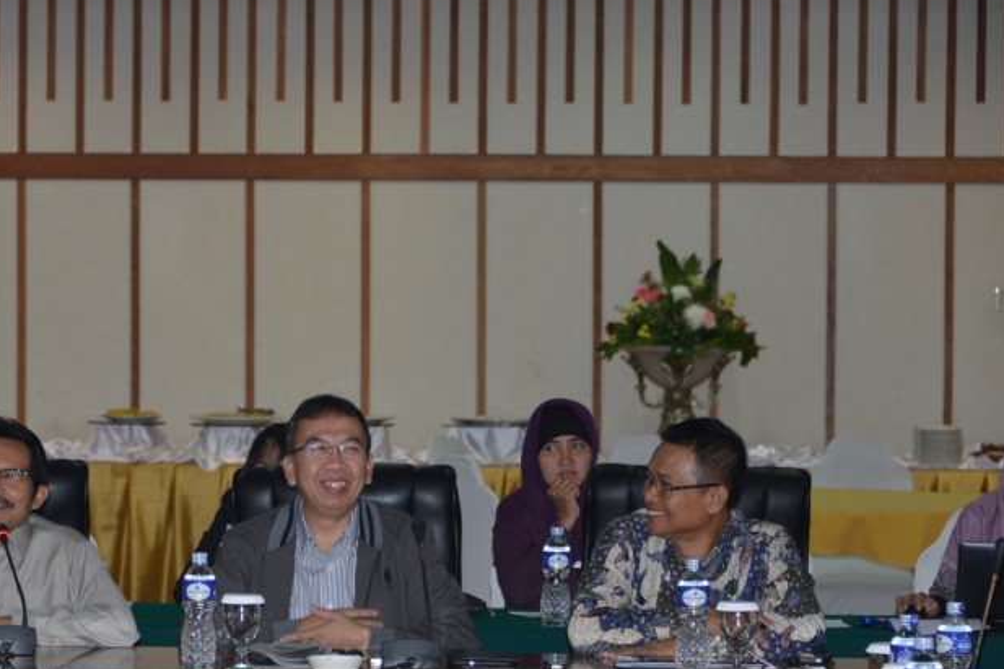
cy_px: 478
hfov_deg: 12.3
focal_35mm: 166
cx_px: 176
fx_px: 4628
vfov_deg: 8.3
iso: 2000
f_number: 5.3
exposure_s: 1/80
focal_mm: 100
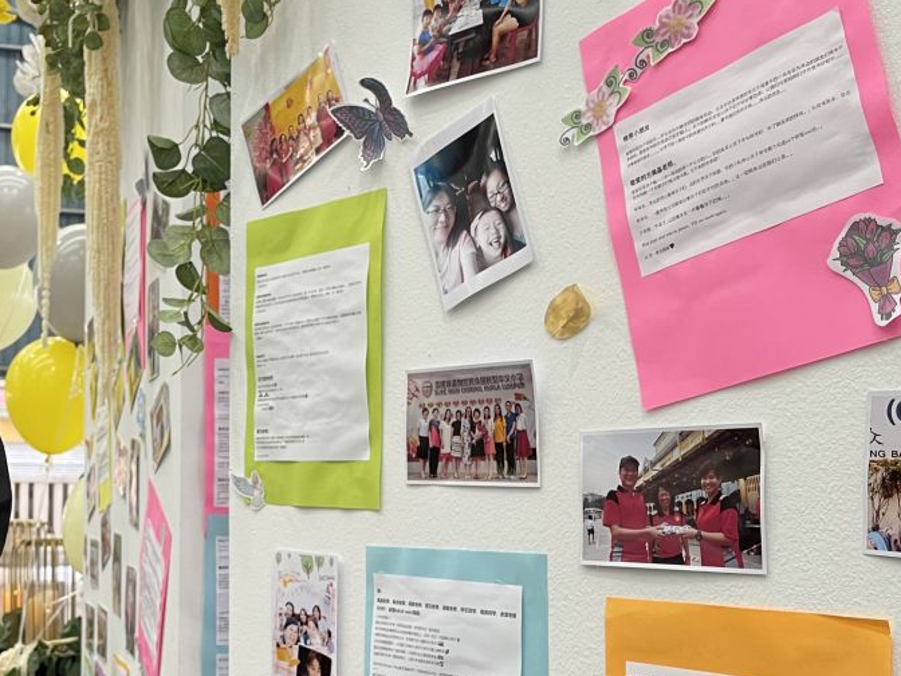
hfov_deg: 38.3
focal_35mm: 48
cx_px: 189
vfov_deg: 30.1
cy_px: 445
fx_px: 1249
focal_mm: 5.1
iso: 125
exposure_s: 1/88
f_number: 1.6
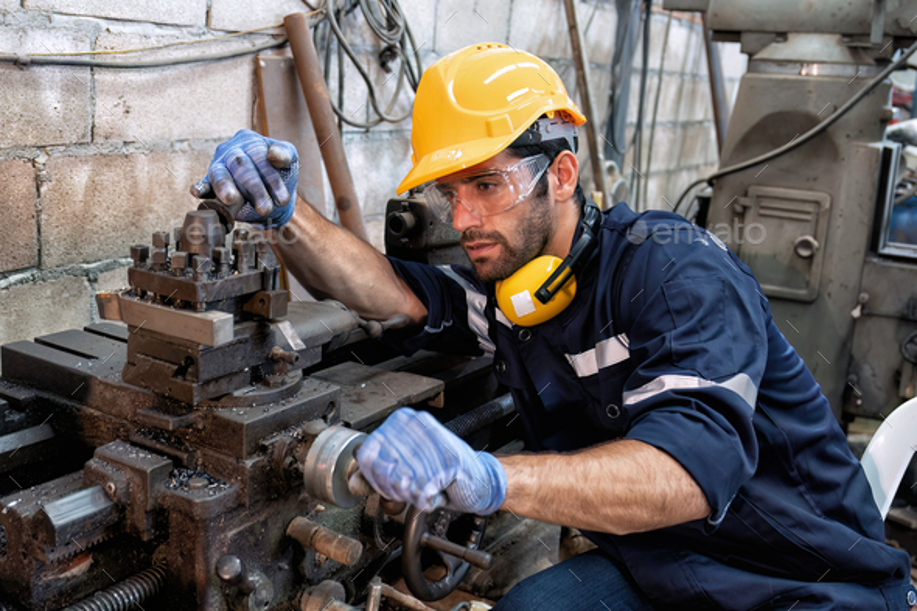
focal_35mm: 39
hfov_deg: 49.6
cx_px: 458
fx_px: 993
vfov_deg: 34.2
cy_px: 306
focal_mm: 26
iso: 500
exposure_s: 1/160
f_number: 2.8
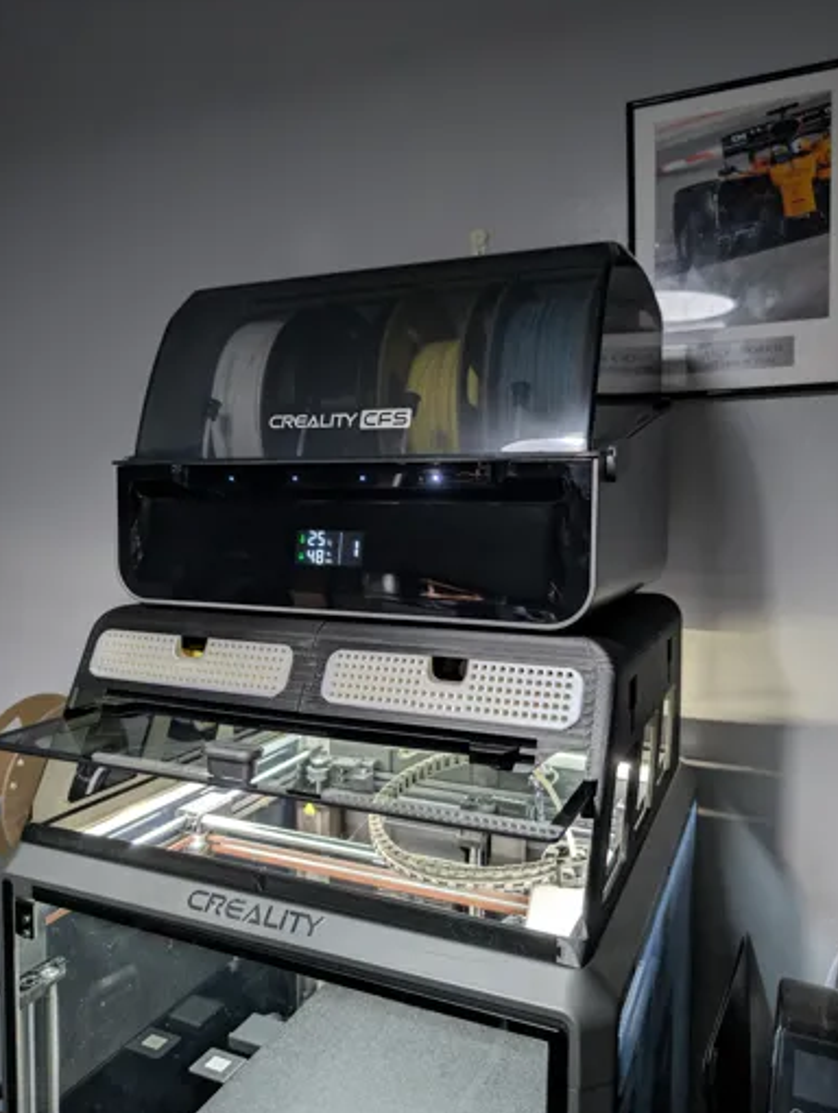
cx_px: 426
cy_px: 555
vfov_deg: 69.3
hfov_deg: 55.0
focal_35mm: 25
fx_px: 805
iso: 74
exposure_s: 1/21.2
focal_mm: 6.9
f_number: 1.68
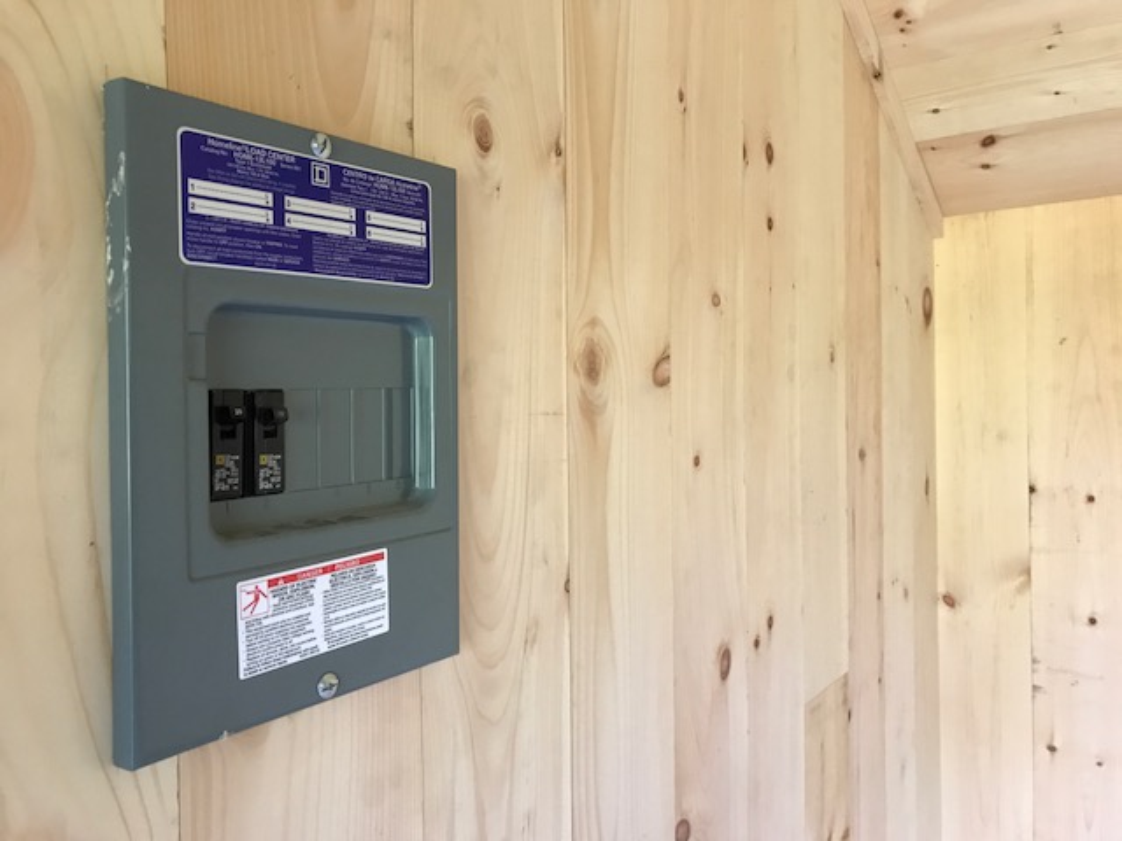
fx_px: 908
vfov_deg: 49.7
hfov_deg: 63.4
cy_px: 420
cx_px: 561
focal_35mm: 28
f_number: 1.8
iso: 40
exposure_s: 1/20
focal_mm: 3.99
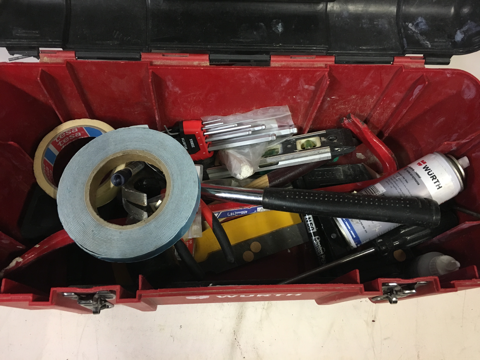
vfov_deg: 48.2
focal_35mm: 29
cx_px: 240
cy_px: 180
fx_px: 402
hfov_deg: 61.7
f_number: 2.2
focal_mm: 4.15
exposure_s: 1/33
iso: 200
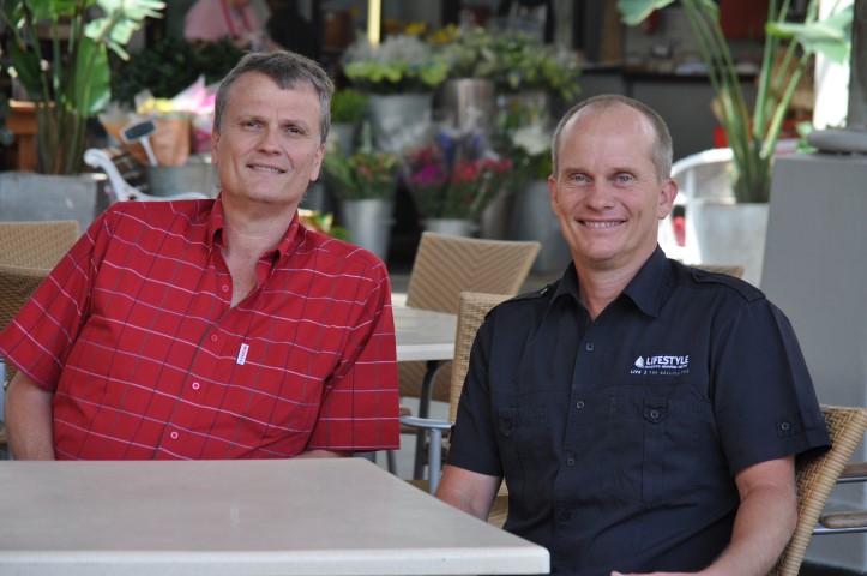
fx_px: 3066
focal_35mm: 128
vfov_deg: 10.7
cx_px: 434
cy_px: 288
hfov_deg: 16.1
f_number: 5.6
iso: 250
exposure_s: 1/125
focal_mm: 85
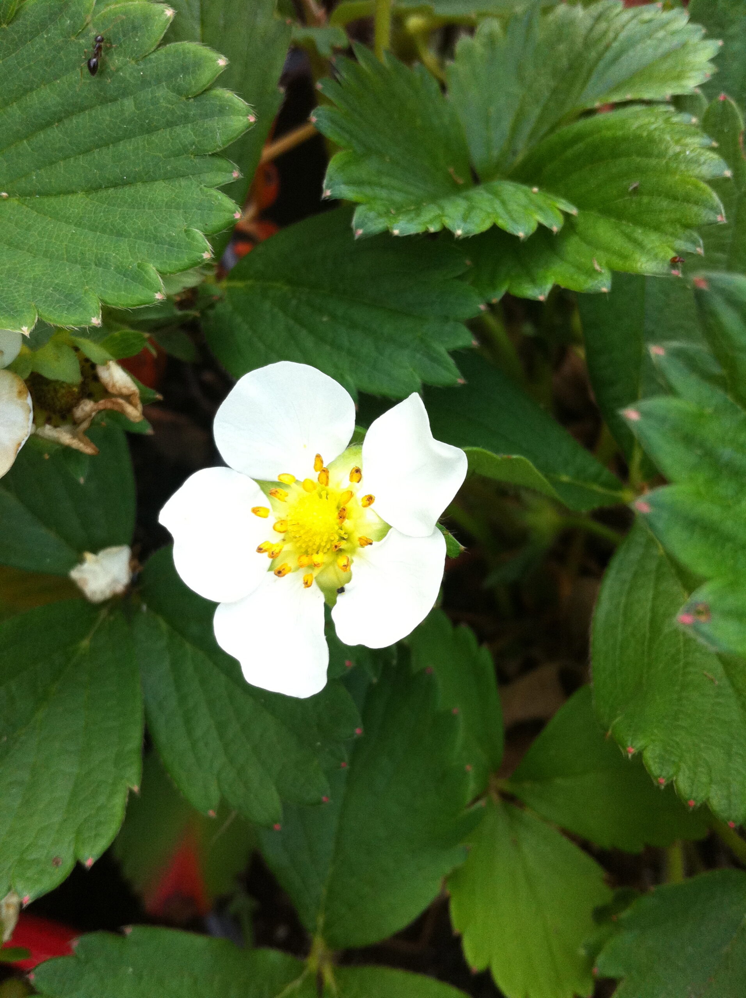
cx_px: 373
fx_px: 1008
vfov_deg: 52.7
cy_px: 499
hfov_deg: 40.6
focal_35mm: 35
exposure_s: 1/120
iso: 125
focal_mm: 3.85
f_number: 2.8
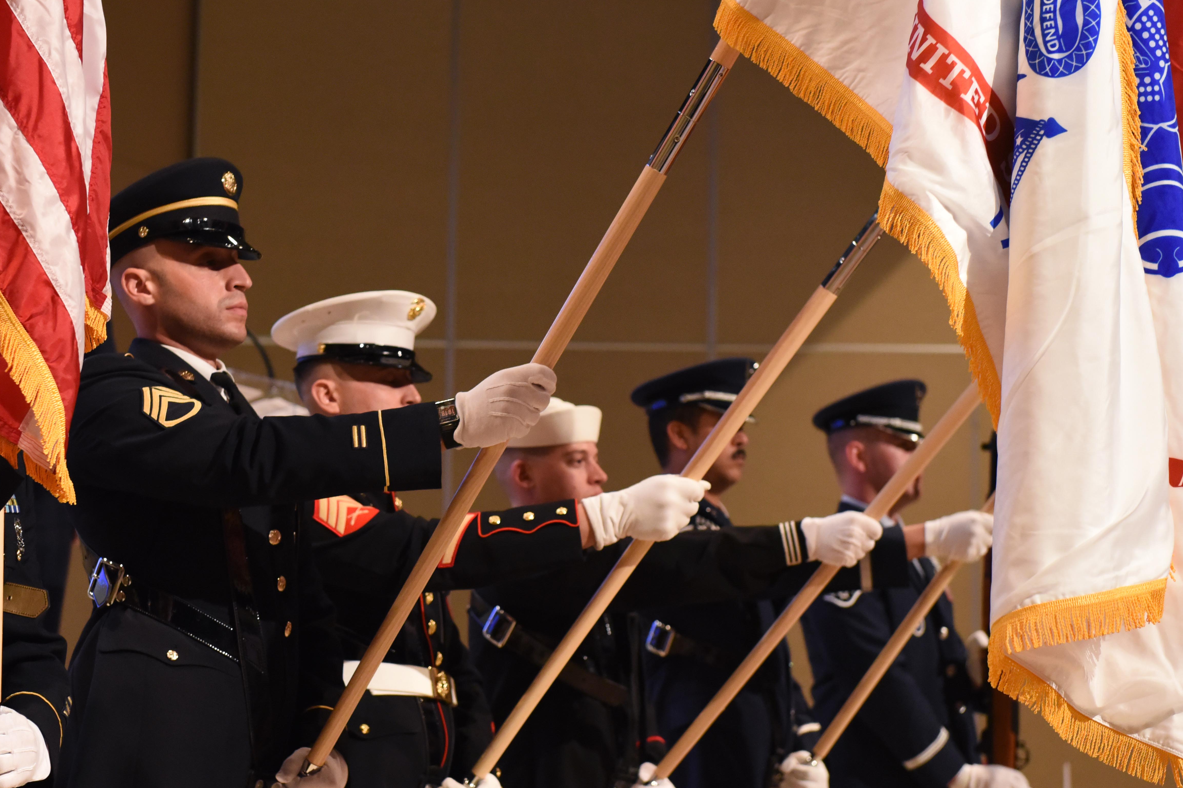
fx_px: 2990
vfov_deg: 15.0
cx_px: 504
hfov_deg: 22.4
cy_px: 416
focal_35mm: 91
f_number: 4
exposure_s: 1/40
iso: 4000
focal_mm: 70
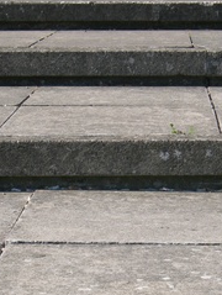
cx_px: 138
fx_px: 1168
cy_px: 241
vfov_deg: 14.3
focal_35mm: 137
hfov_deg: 10.8
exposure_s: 1/156
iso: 50
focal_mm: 17
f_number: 6.8
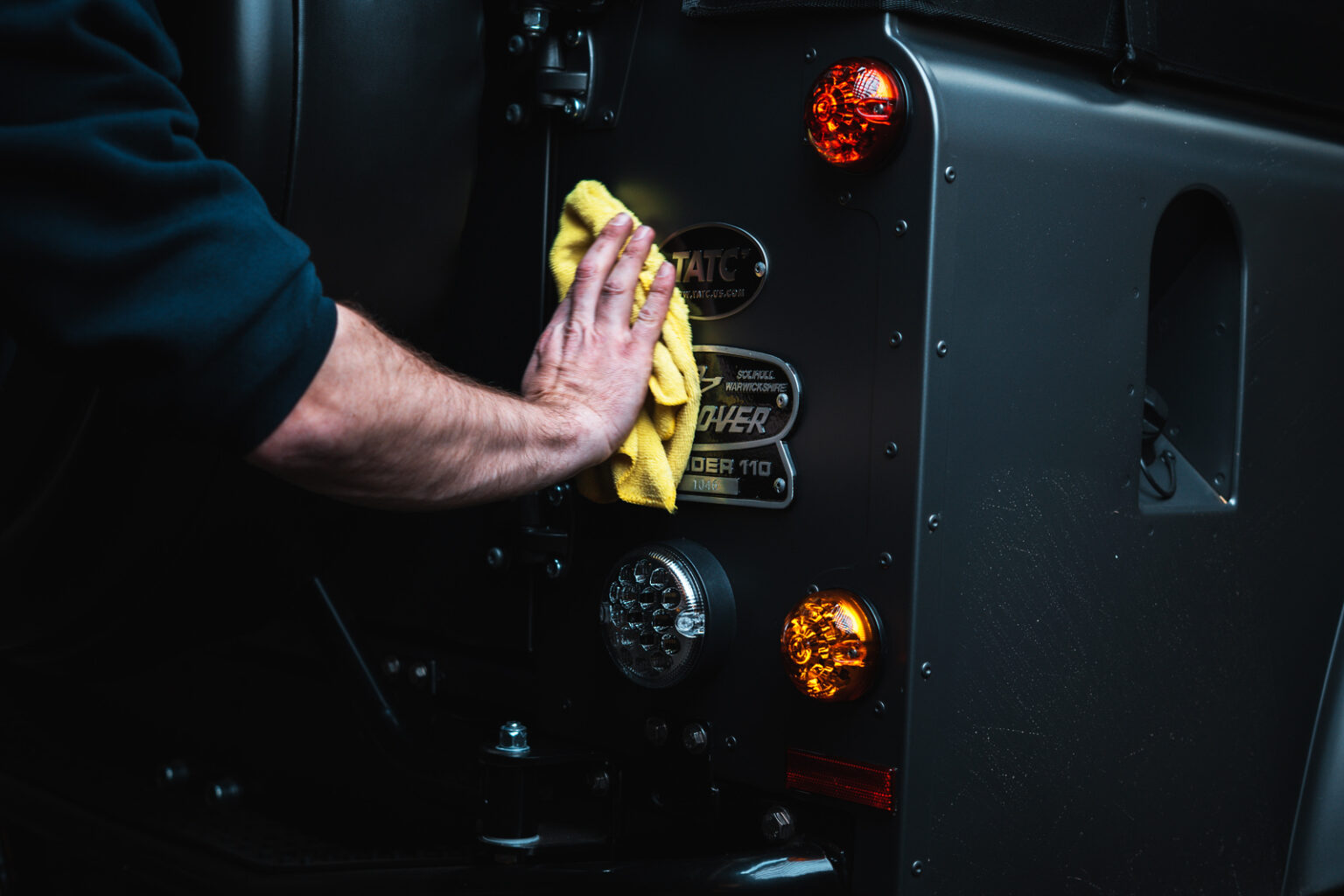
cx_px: 672
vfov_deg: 27.0
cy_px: 448
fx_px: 1867
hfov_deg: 39.6
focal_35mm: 50
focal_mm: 50
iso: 100
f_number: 3.5
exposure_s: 1/125
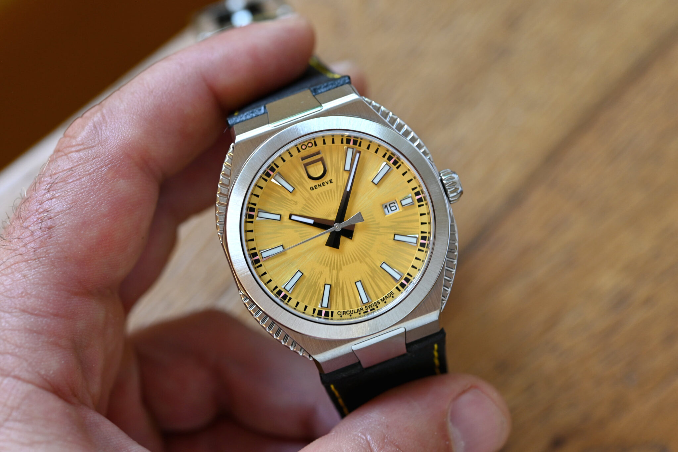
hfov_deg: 33.4
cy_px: 226
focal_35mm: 60
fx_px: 1130
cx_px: 339
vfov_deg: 22.6
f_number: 5.6
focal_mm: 60
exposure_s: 1/15
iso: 400
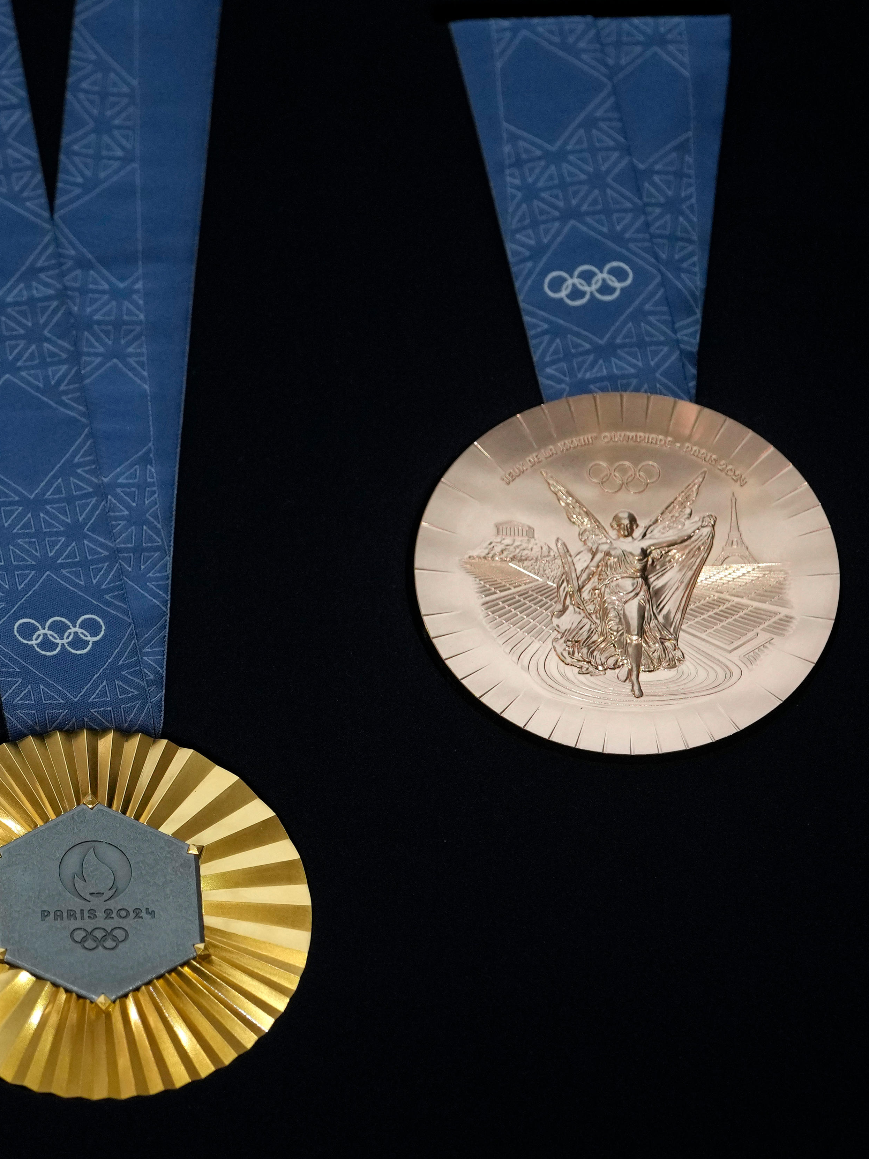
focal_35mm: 356
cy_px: 580
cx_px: 59
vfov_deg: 5.6
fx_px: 11918
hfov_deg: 4.2
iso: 2000
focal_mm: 164
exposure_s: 1/2000
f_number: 4.5
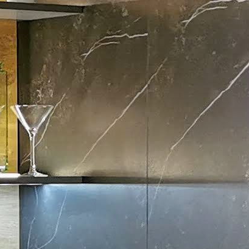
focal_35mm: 213
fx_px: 1733
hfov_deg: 8.2
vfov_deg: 8.1
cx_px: 116
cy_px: 336
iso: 125
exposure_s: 1/100
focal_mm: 5.58
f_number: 1.8
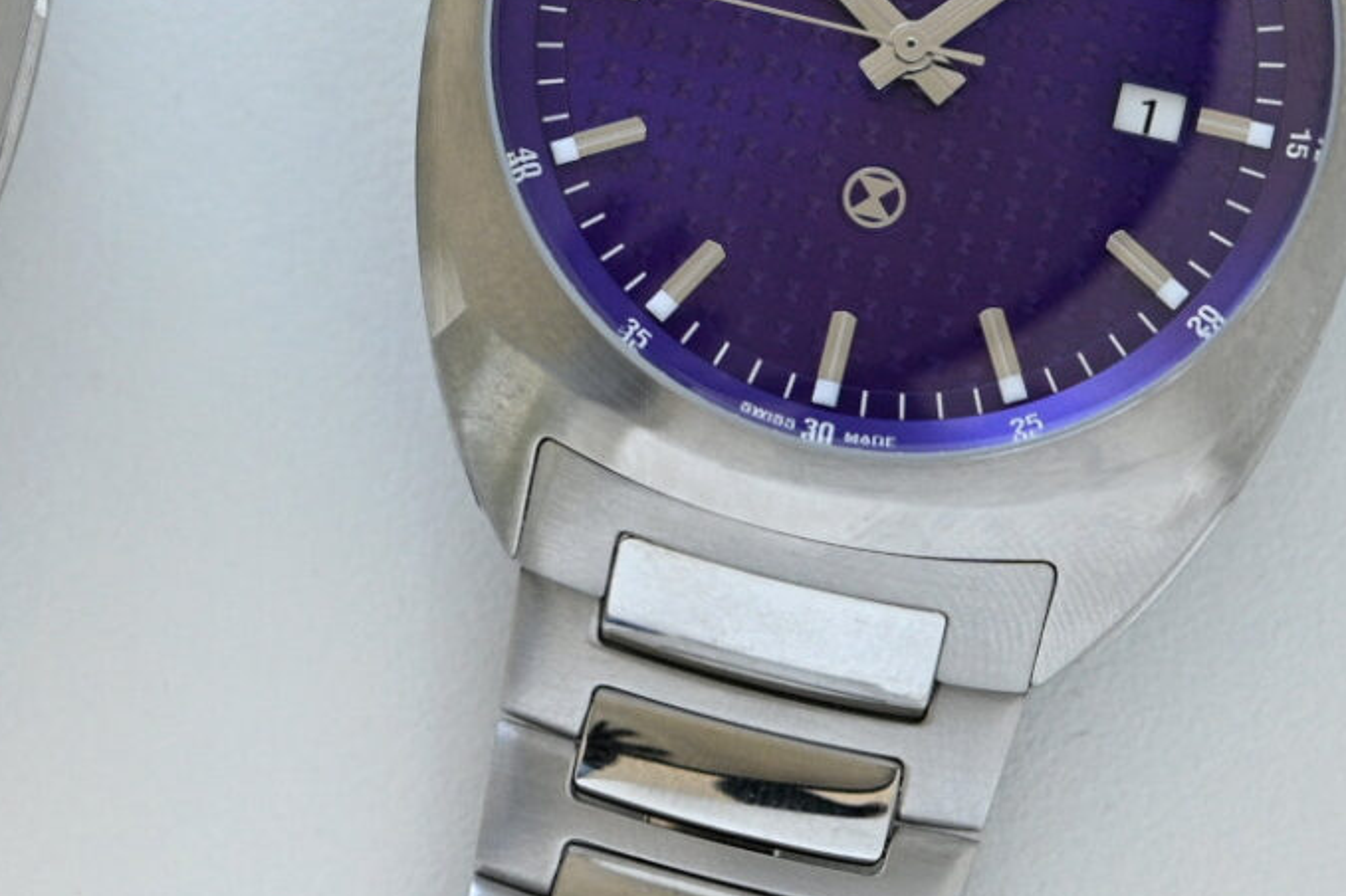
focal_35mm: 181
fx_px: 6764
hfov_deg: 11.3
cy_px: 120
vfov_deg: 7.6
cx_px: 335
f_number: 7.1
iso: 800
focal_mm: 60
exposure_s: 1/200
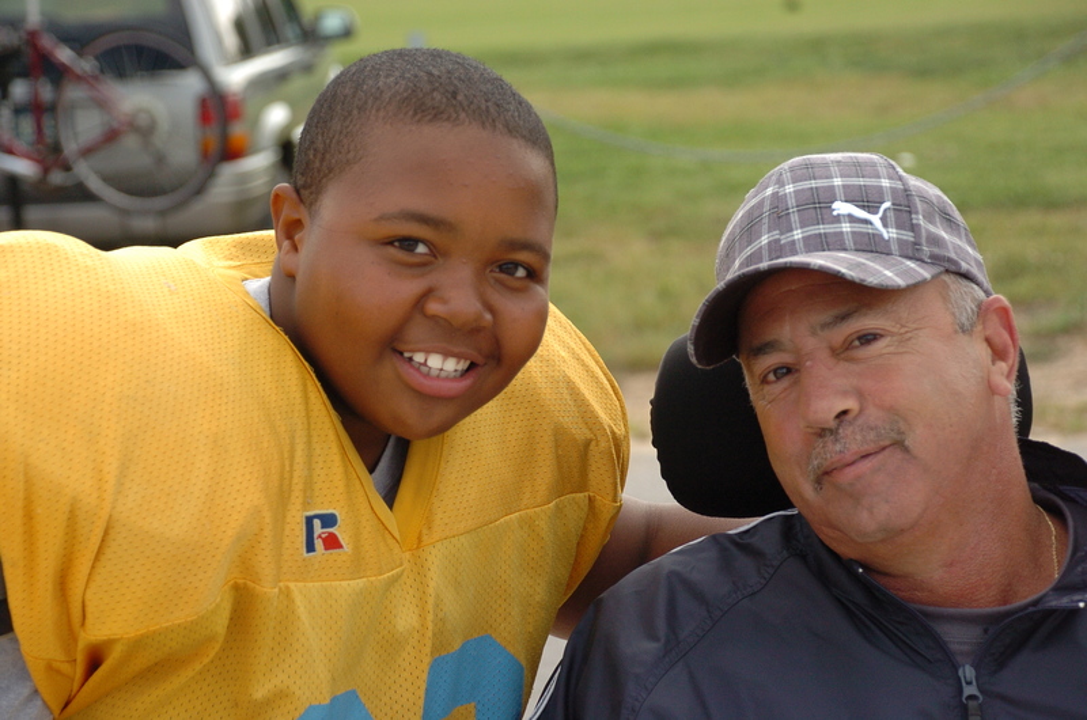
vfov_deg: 12.1
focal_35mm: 112
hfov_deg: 18.2
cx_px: 544
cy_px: 360
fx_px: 3390
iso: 400
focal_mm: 75
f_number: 5.3
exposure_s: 1/800
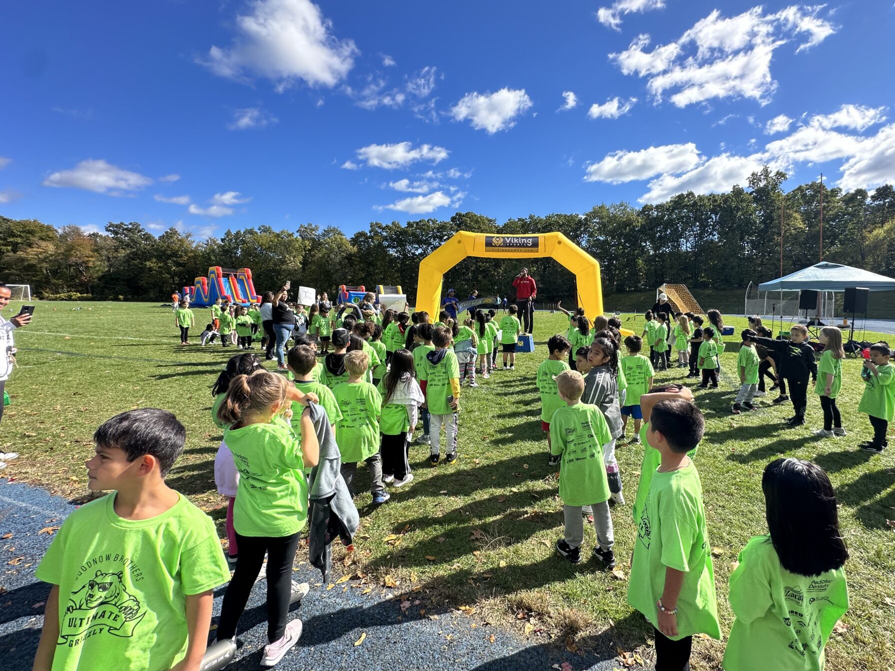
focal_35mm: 16
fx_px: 414
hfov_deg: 94.0
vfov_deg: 78.1
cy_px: 323
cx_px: 504
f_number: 2.2
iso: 50
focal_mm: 2.22
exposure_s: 1/1092
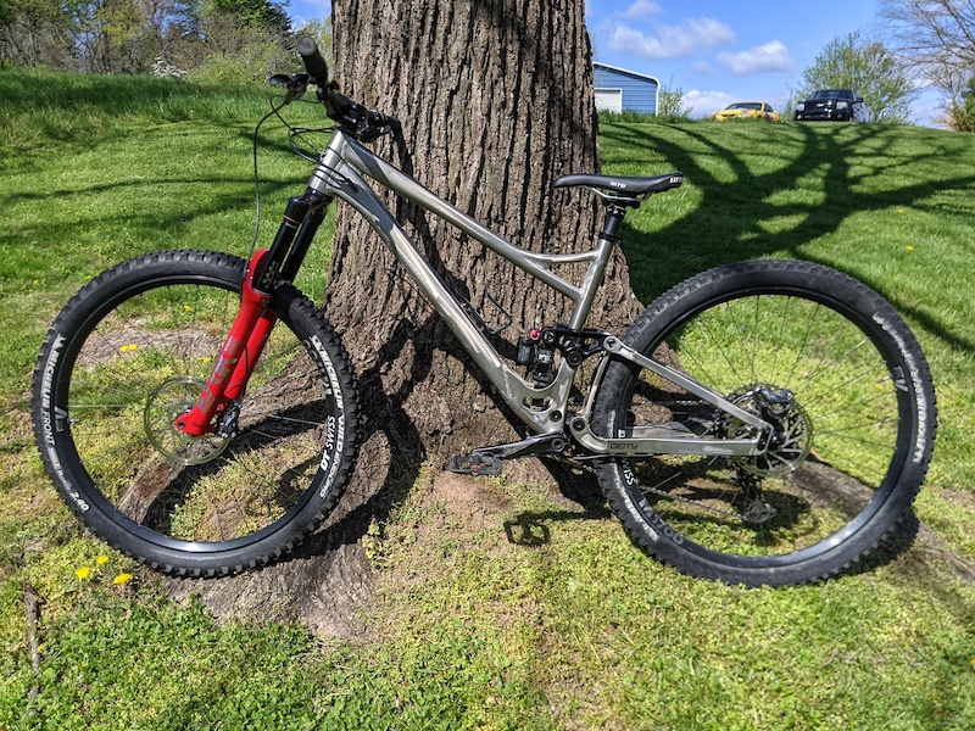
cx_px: 488
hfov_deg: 65.3
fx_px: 760
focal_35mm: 27
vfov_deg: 51.4
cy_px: 366
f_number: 1.8
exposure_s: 1/2933
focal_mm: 4.44
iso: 60
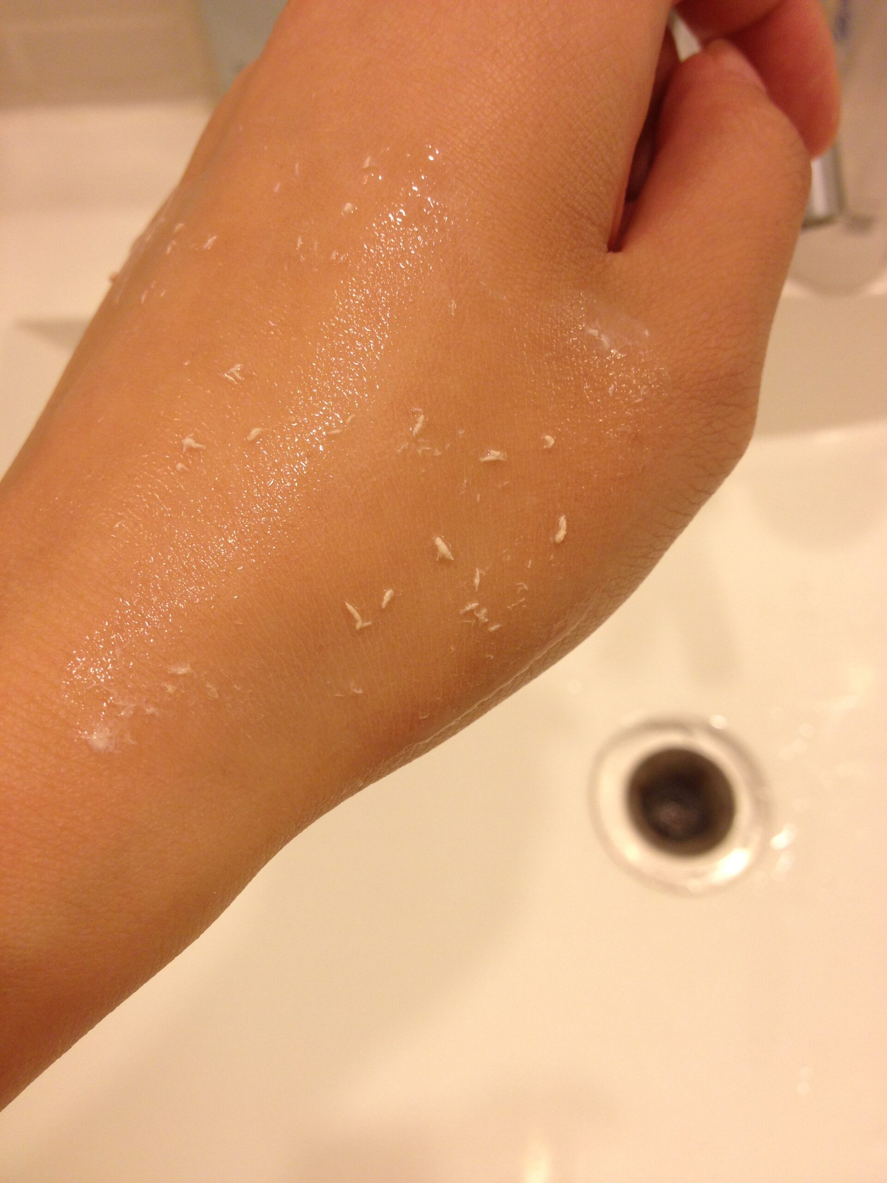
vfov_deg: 52.6
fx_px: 1196
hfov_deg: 40.7
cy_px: 592
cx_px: 444
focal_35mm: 35
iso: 80
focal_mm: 4.28
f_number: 2.4
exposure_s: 1/20
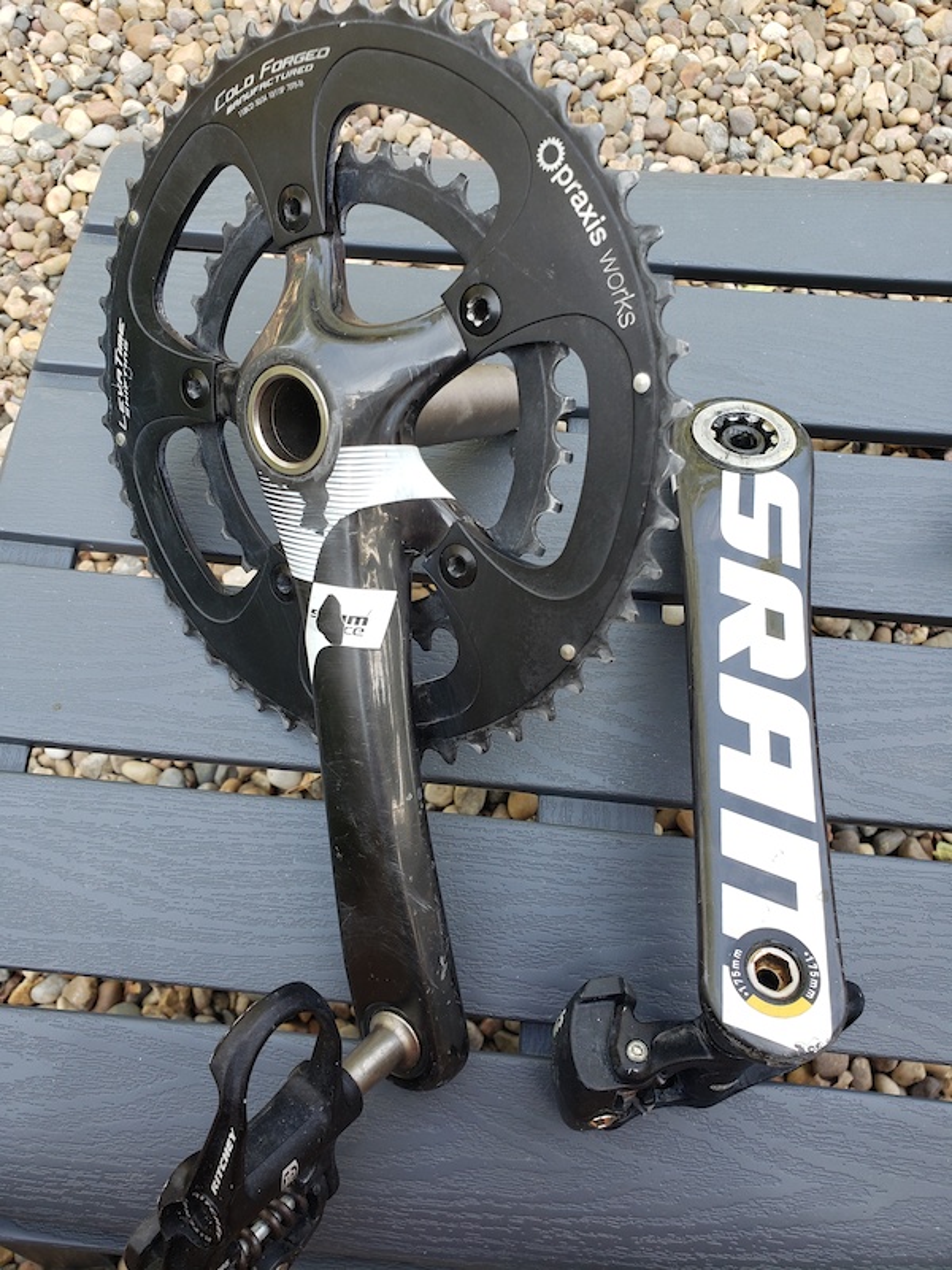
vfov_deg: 67.3
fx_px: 953
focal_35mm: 26
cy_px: 635
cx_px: 476
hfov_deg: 53.1
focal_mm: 4.3
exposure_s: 1/120
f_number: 2.4
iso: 64
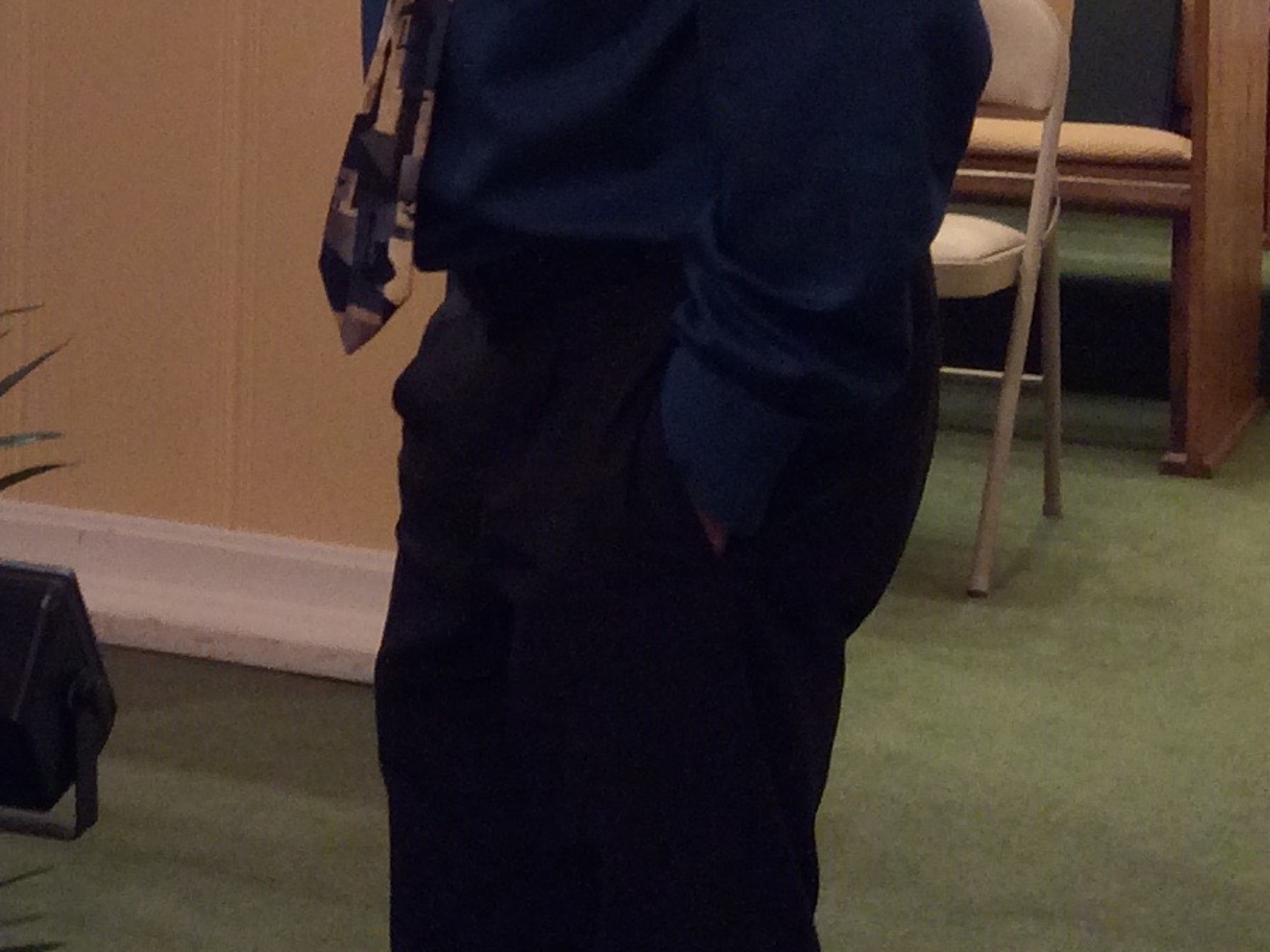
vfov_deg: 15.8
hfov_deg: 20.7
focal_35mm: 92
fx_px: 3375
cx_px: 47
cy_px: 52
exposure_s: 1/24
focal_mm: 3.3
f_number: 2.4
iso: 125
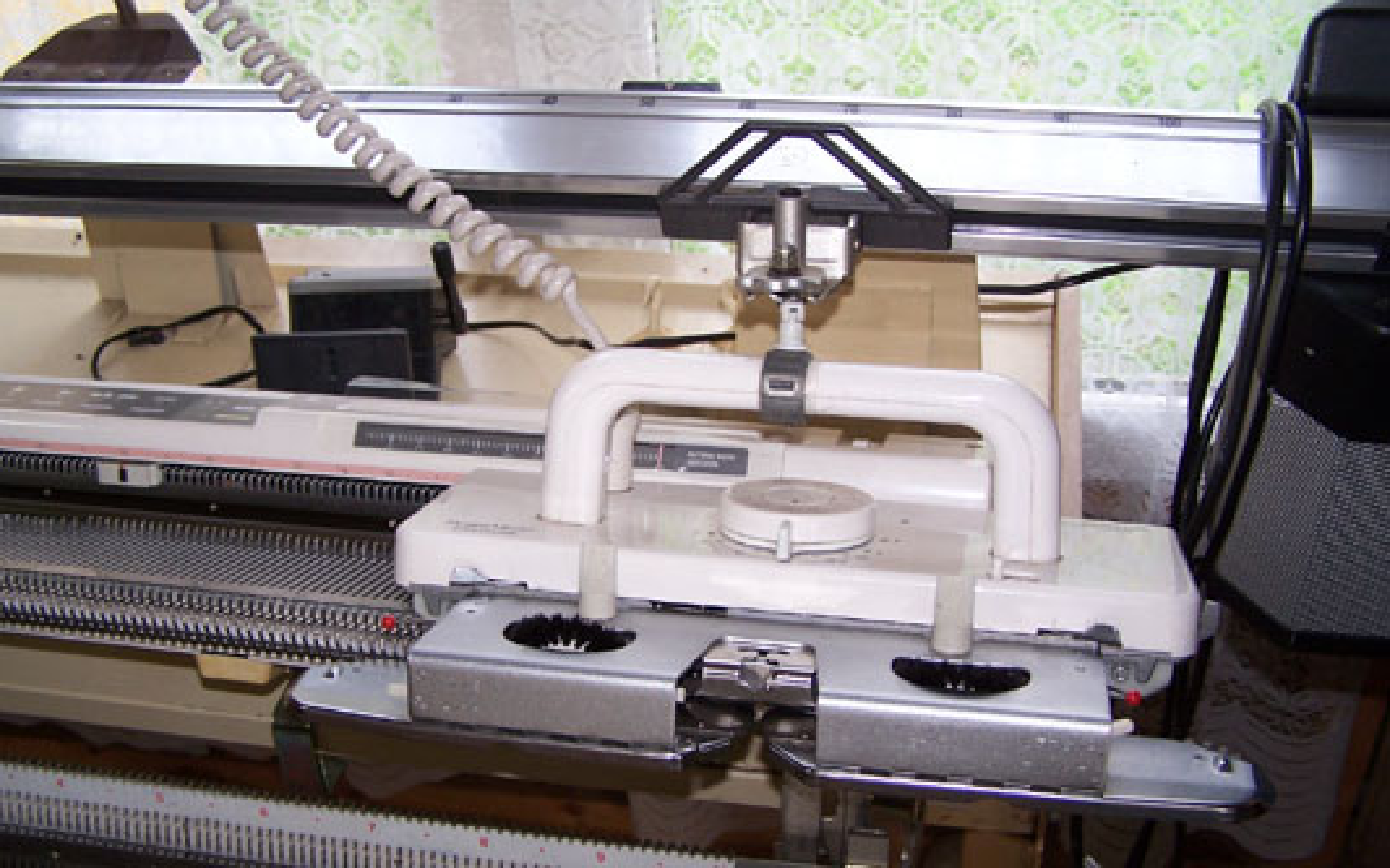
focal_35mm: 41
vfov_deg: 31.2
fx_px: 1553
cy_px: 460
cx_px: 685
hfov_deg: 48.2
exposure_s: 1/60
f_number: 2.8
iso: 80
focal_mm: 6.3
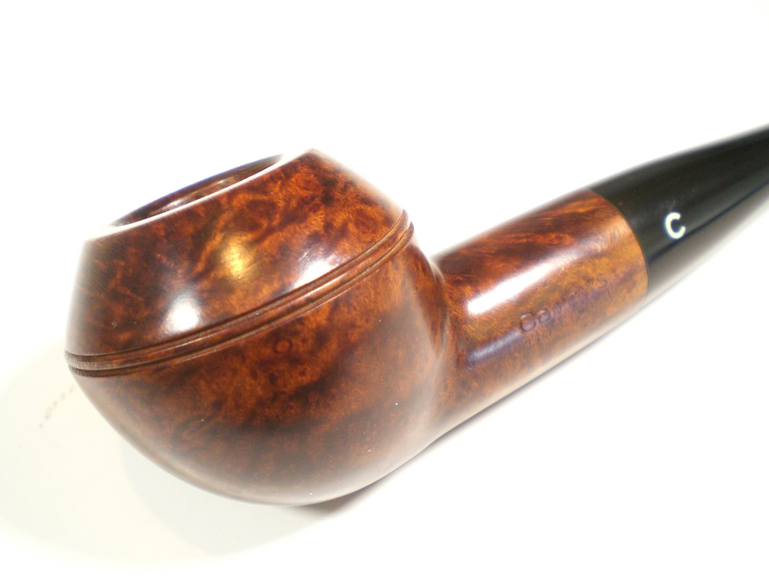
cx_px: 384
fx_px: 844
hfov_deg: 49.0
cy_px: 288
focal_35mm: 38
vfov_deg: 37.7
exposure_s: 1/100
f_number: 3.1
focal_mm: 6.3
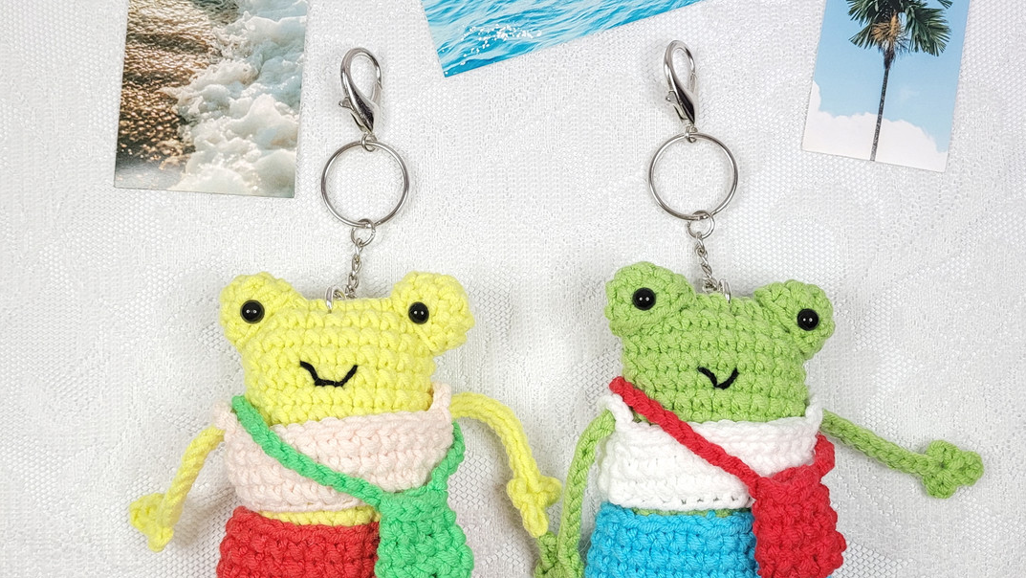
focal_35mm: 38
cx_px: 514
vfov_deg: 31.2
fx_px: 1034
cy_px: 314
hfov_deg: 52.8
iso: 250
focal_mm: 5.4
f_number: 1.8
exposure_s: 1/120
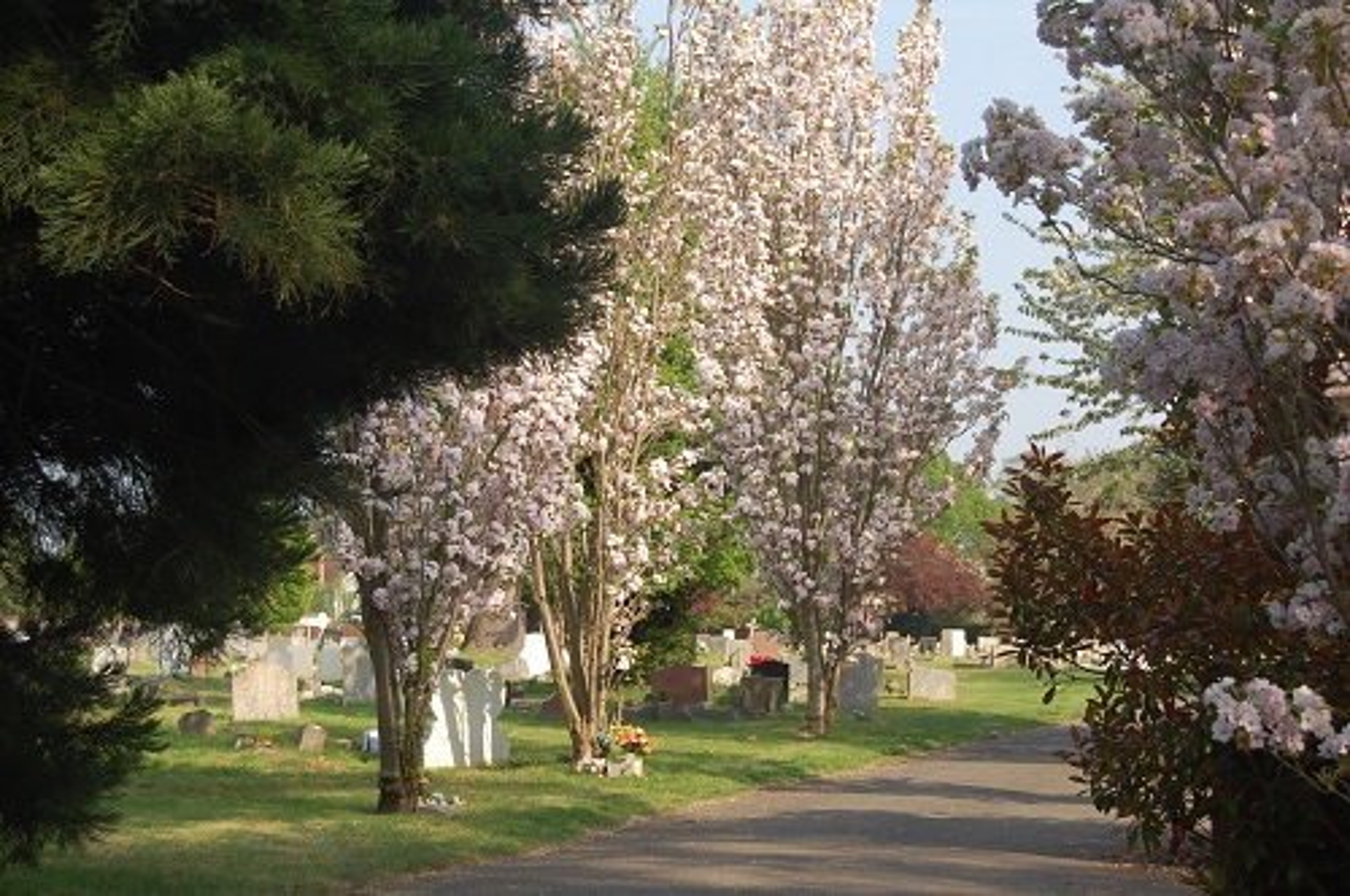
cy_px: 448
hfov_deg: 29.3
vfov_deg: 19.7
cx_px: 675
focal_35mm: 69
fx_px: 2584
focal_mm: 46
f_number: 8
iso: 200
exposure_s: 1/250
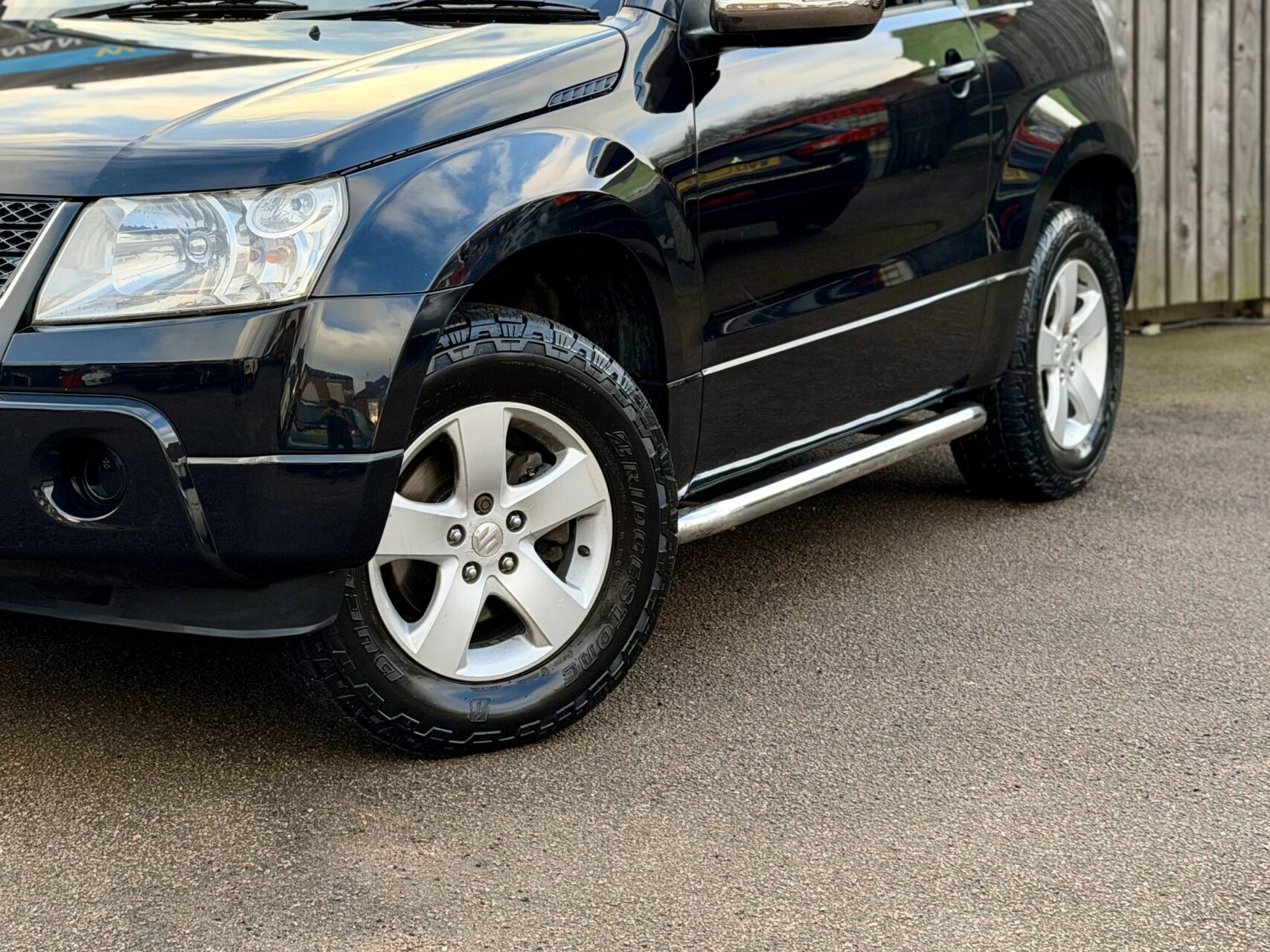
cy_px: 271
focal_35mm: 72
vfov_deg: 20.3
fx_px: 2641
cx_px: 399
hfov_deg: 26.8
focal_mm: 6.76
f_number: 1.78
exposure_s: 1/561
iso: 80
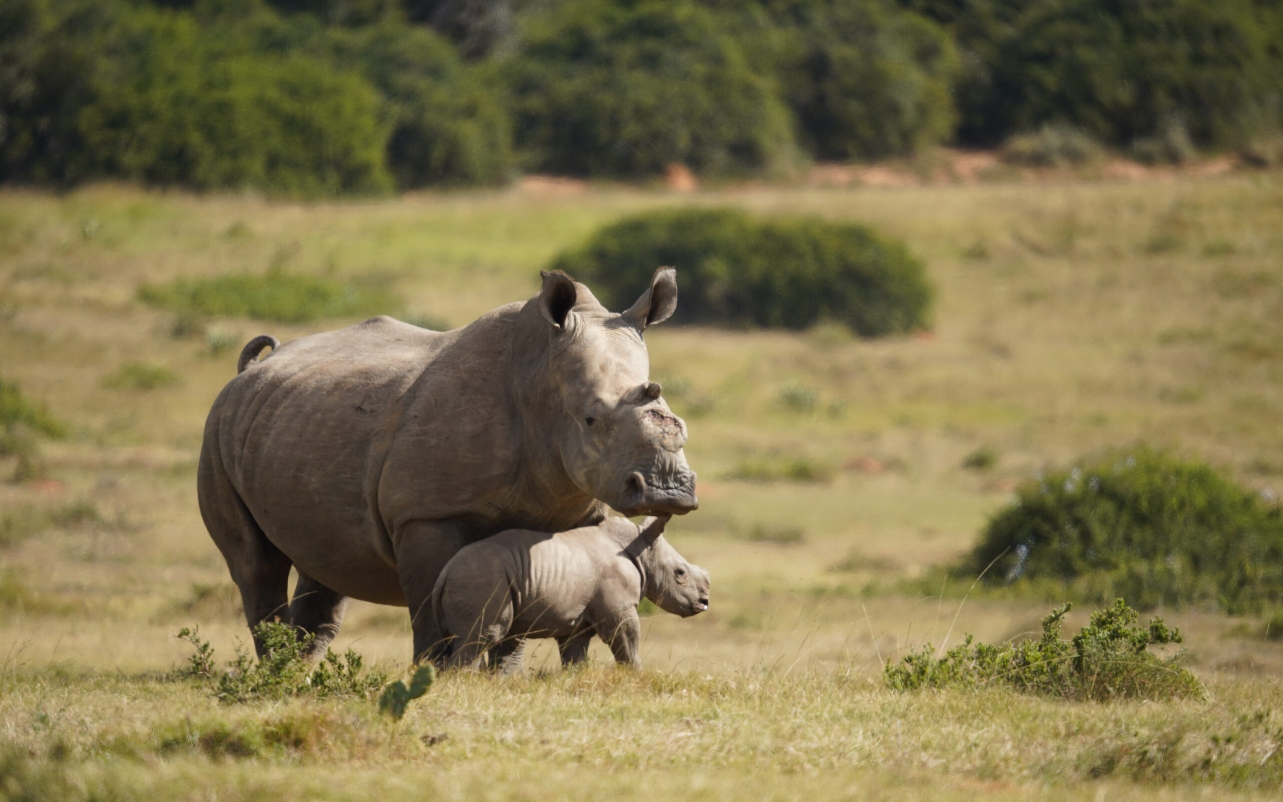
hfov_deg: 3.8
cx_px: 642
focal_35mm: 554
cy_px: 418
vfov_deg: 2.4
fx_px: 19357
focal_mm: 542.6
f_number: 6.3
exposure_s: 1/1000
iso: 400
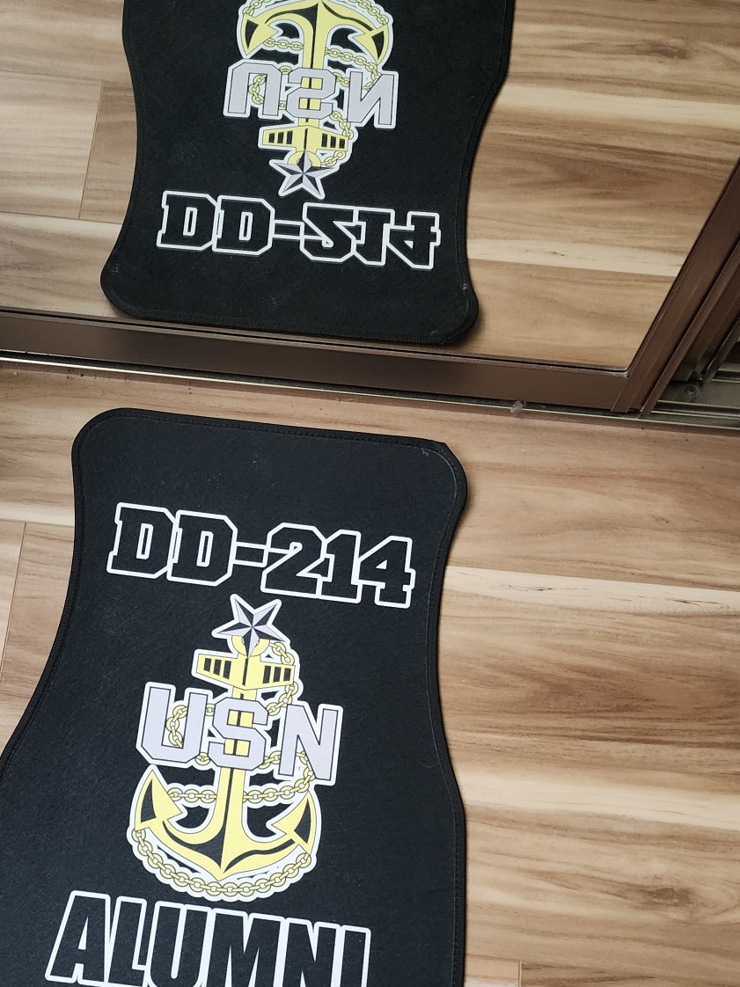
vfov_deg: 44.2
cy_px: 747
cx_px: 245
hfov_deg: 34.8
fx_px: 1169
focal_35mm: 41
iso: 640
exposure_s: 1/40
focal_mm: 6.4
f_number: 1.8
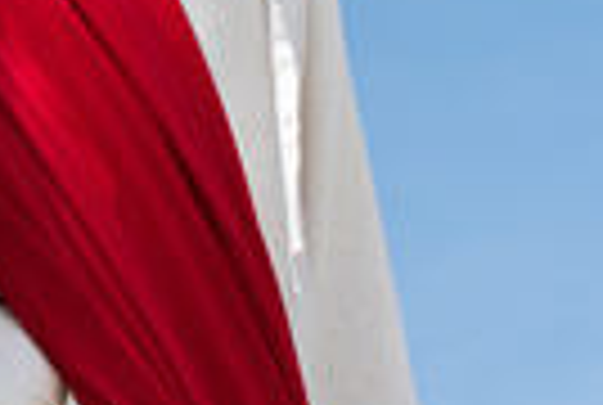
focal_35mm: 220
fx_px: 3693
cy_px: -369
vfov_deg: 6.1
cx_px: -279
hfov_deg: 9.1
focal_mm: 50
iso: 100
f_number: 4.5
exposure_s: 1/1600
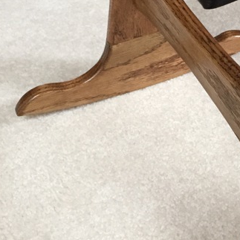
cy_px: 59
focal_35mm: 74
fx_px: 580
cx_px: 233
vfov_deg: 23.1
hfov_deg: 22.6
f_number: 2.2
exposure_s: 1/24
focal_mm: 4.15
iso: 250
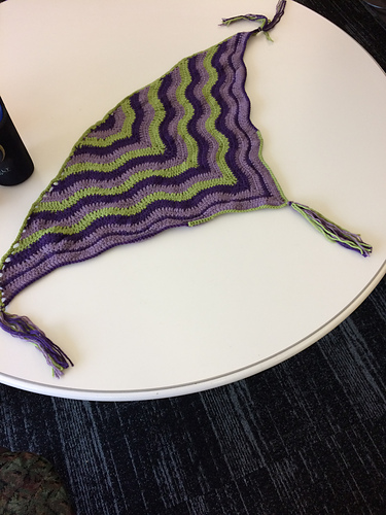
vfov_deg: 61.7
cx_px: 193
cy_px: 258
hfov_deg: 48.2
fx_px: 431
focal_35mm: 29
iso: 50
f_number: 2.2
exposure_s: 1/30
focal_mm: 4.15
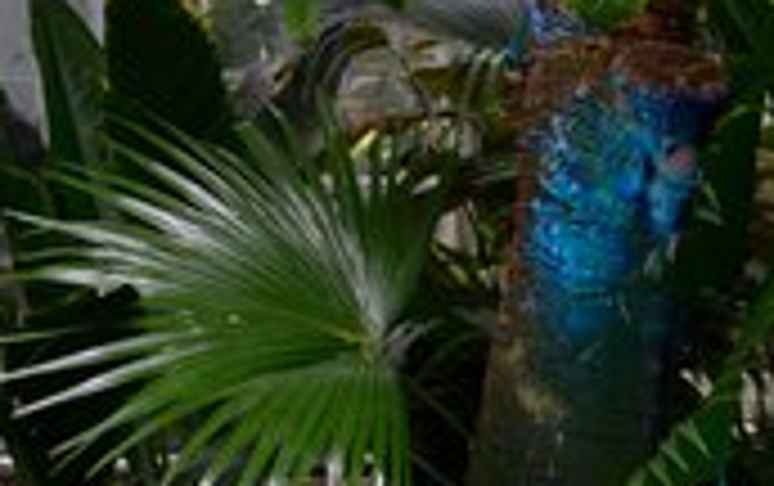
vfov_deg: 13.2
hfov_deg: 19.9
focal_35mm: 91
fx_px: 1922
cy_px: -353
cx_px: -364
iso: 400
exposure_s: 1/80
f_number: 5
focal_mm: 24
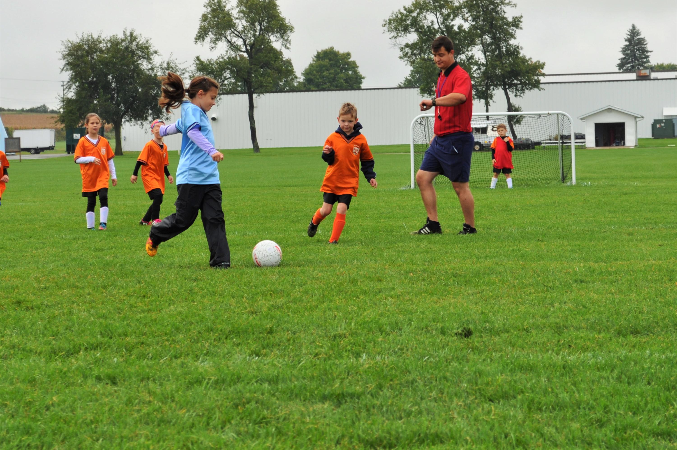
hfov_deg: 24.6
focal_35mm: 82
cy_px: 225
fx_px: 1550
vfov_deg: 16.5
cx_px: 338
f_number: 8
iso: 200
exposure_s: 1/250
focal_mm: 55
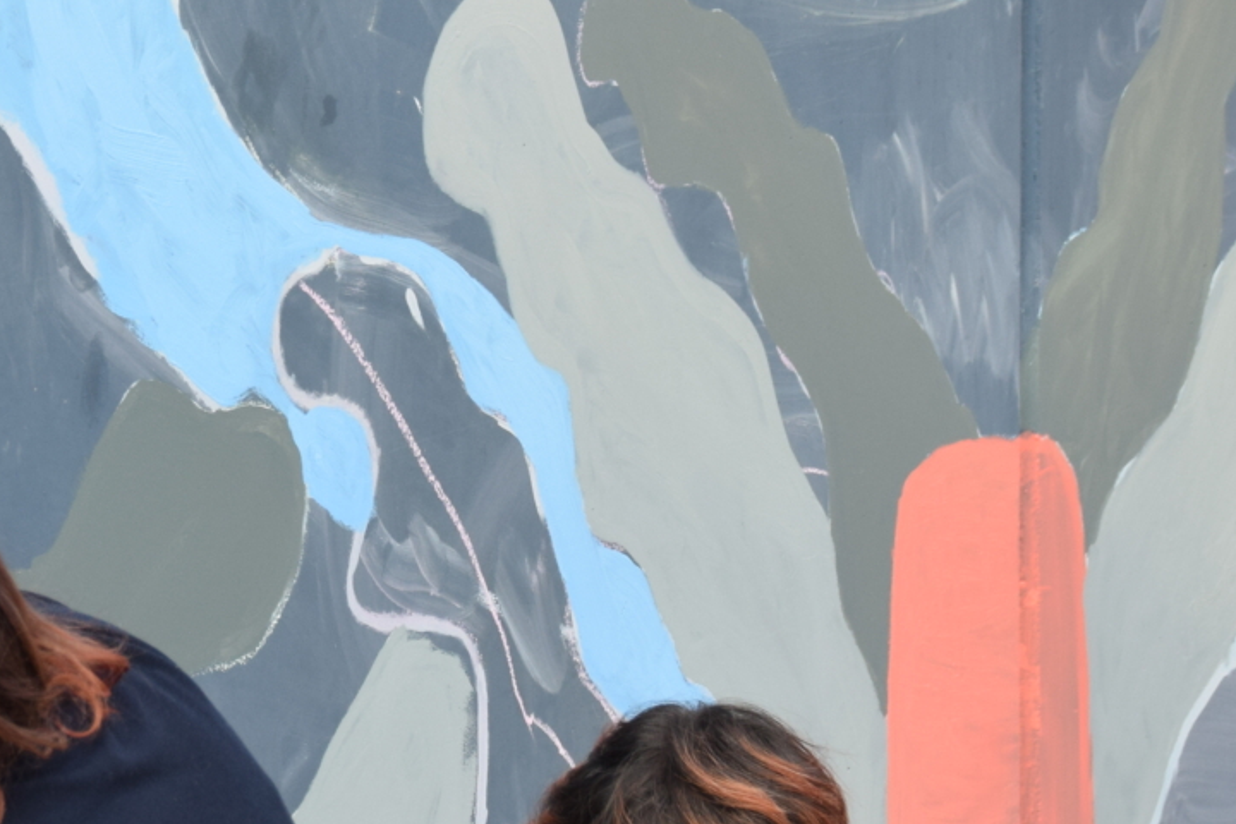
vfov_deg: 5.5
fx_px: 8514
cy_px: 268
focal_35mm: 248
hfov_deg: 8.3
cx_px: 156
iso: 400
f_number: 7.1
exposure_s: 1/200
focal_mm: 62
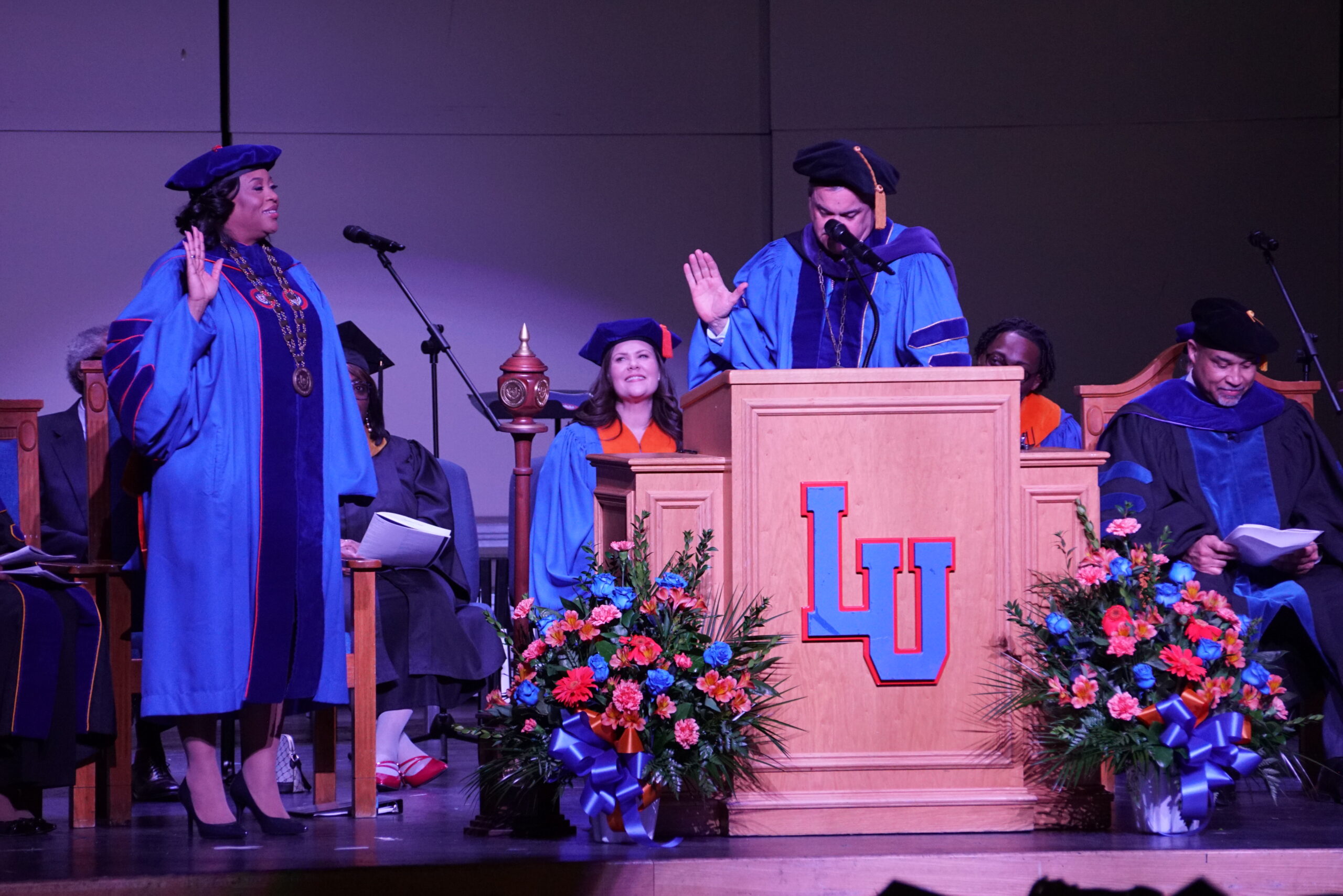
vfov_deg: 4.6
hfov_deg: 6.9
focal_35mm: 300
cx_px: 672
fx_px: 11191
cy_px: 448
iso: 1600
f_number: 5
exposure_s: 1/320
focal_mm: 200
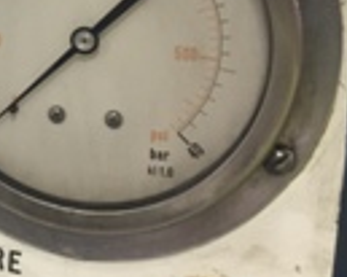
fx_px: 883
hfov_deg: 19.9
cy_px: -19
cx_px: -140
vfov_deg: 17.3
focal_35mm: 86
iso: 125
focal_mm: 4.15
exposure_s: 1/33
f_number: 2.2
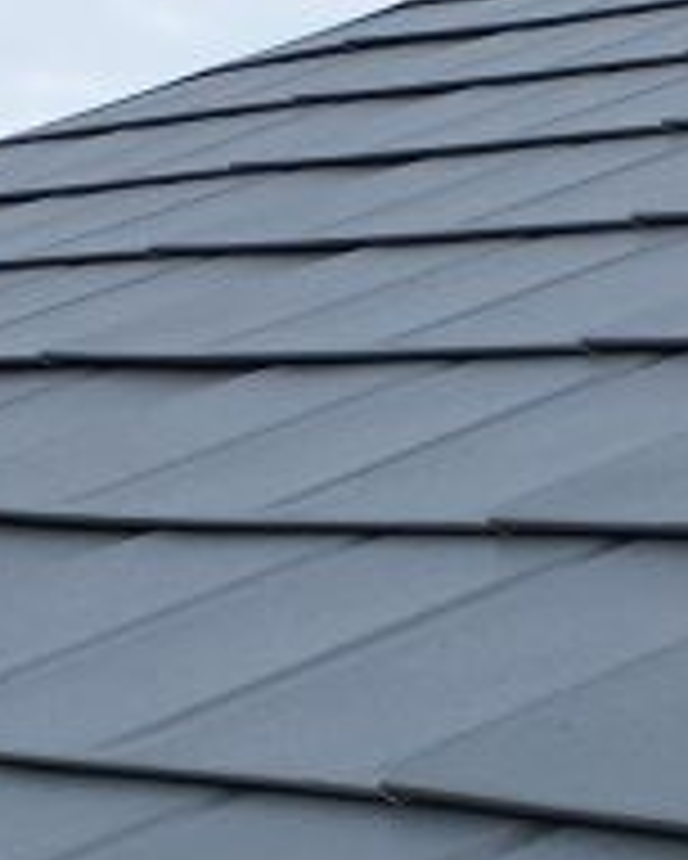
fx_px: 3866
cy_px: 792
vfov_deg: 12.6
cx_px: 445
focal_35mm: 152
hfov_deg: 10.2
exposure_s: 1/1166
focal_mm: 4.15
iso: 25
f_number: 2.2
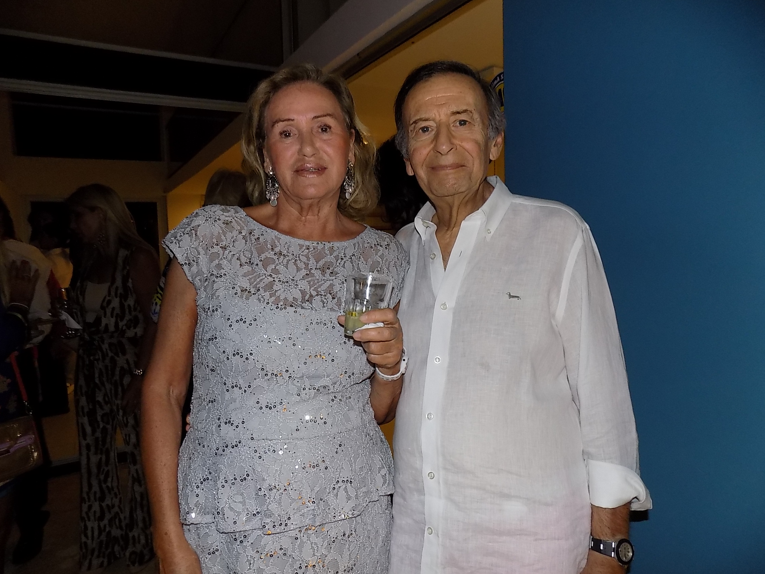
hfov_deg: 73.9
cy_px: 287
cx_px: 382
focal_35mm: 23
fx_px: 508
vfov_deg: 58.9
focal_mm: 4
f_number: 3.1
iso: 200
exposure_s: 1/30
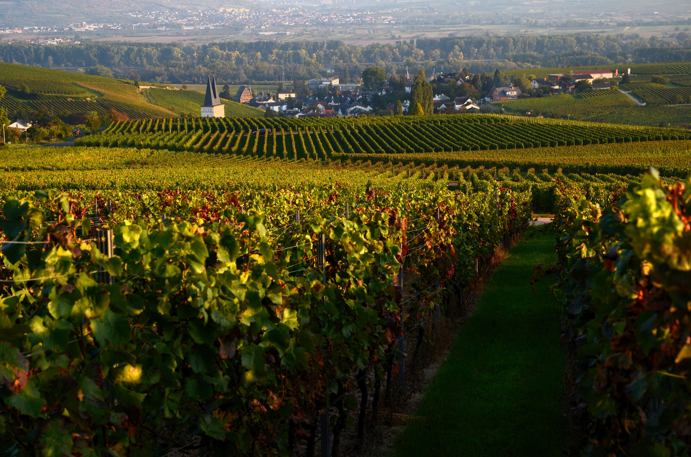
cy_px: 228
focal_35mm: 72
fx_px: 1379
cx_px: 346
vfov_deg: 18.8
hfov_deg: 28.1
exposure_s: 1/160
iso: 100
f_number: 8
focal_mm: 48
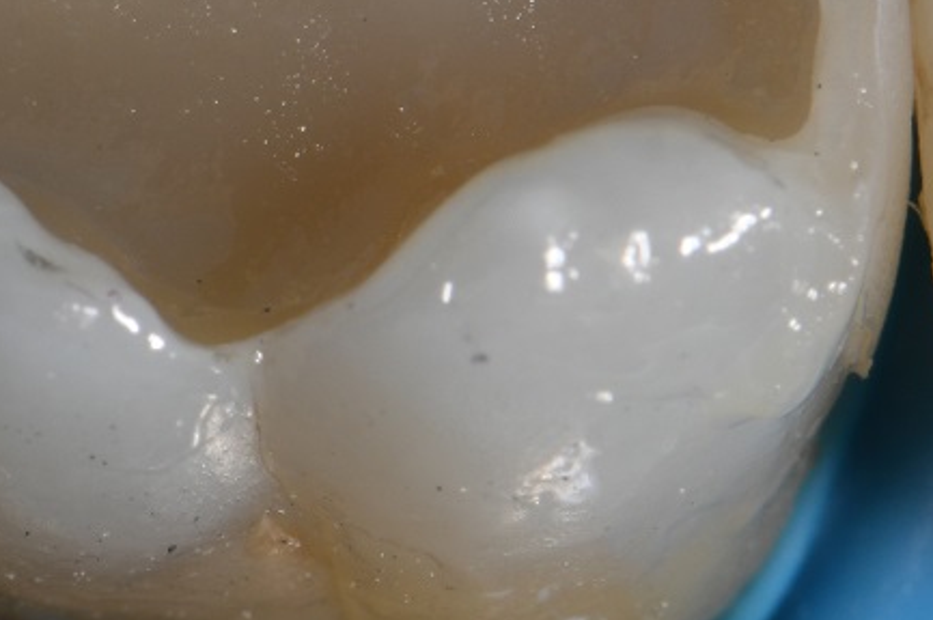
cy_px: -9
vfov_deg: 2.8
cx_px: 375
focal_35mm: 490
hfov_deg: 4.2
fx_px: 12689
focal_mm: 105
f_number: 32
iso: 200
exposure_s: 1/160
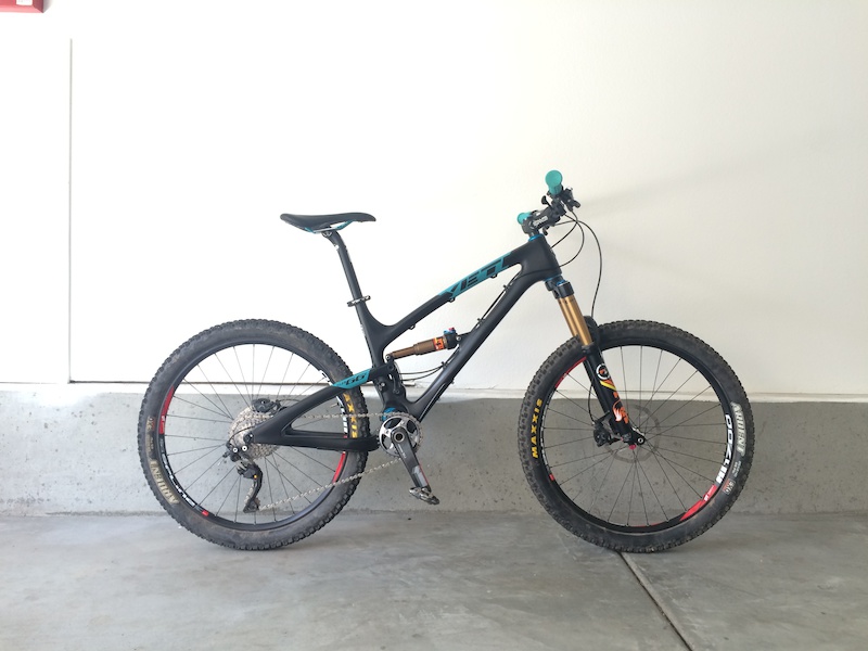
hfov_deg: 61.7
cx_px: 434
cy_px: 326
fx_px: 727
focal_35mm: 29
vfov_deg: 48.2
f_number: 2.2
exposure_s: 1/40
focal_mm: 4.15
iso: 32
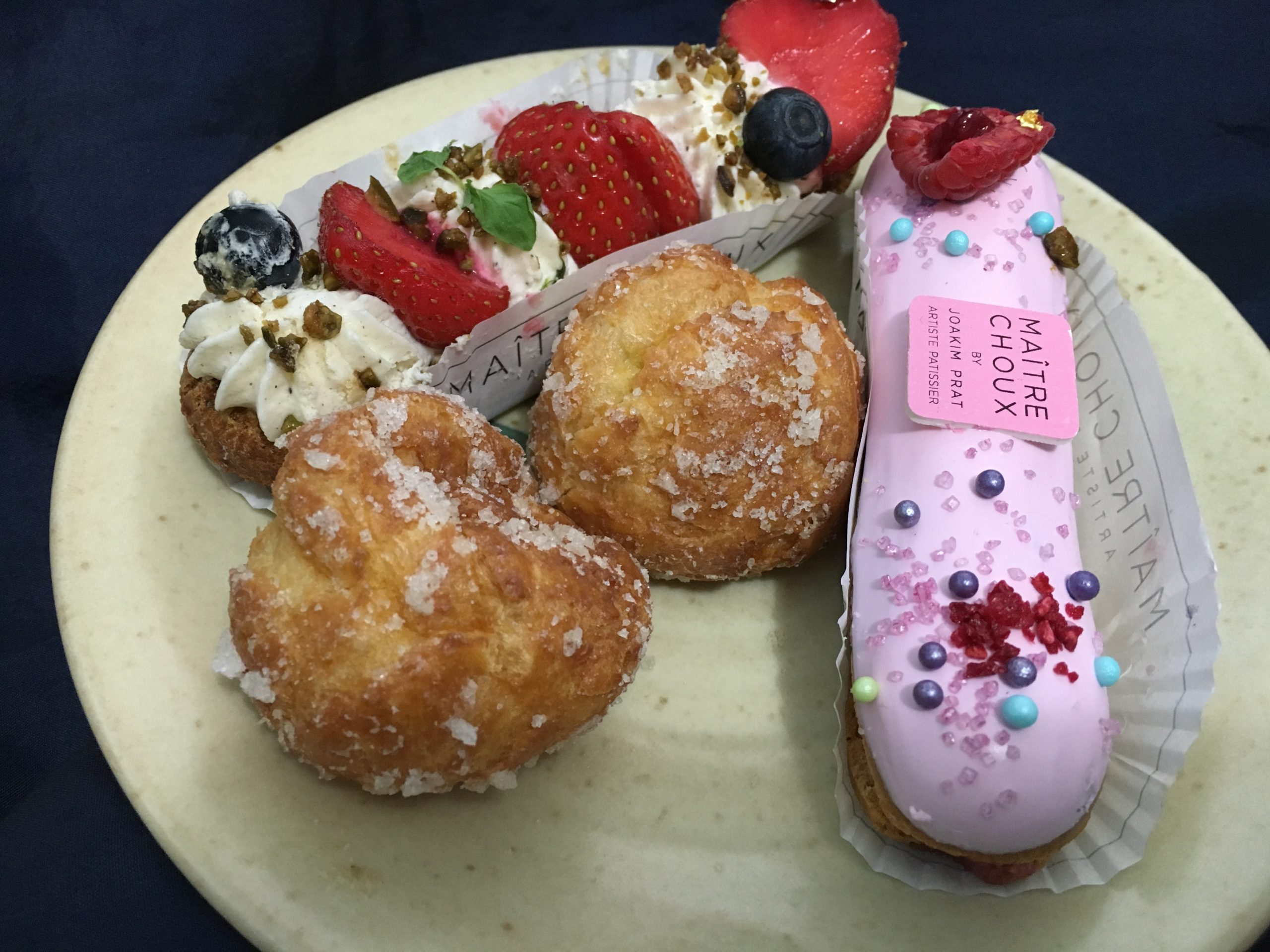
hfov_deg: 61.7
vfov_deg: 48.2
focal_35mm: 29
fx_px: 1064
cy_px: 476
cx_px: 635
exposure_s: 1/33
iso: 200
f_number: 2.2
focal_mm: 4.15
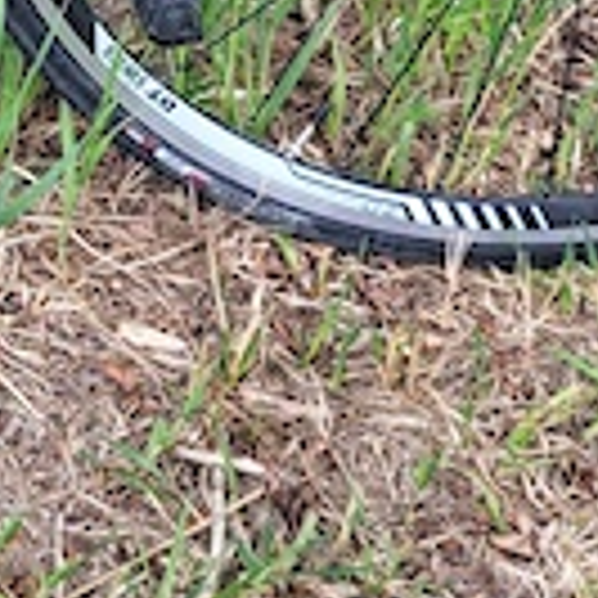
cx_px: -463
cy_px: -432
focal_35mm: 138
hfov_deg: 11.7
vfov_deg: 11.8
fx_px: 2697
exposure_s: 1/180
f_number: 1.8
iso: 40
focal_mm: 5.4
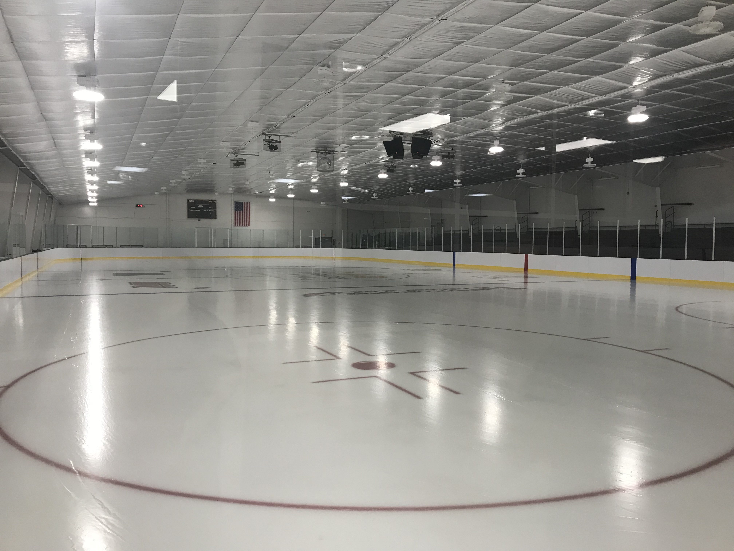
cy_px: 276
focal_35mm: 28
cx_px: 367
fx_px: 594
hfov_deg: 63.4
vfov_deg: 49.7
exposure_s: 1/40
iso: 25
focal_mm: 3.99
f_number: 1.8
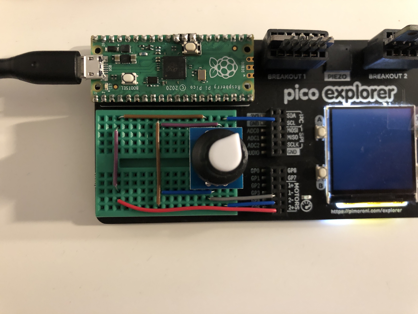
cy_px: 157
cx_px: 209
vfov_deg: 49.7
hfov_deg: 63.4
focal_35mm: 28
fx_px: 338
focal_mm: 4
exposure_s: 1/4
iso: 100
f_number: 1.8
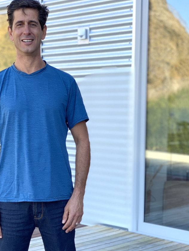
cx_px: 59
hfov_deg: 17.9
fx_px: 597
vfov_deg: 23.6
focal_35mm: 82
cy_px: 189
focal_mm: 6
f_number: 2
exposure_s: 1/122
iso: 25
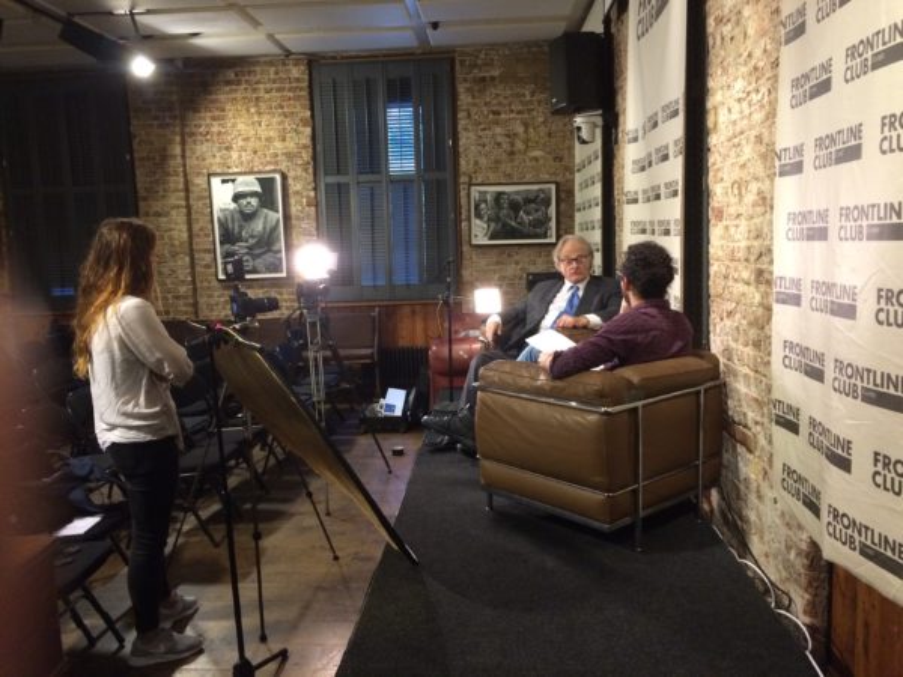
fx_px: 756
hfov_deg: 61.7
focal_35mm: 29
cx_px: 452
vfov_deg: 48.2
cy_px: 338
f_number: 2.2
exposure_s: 1/25
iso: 320
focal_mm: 4.15
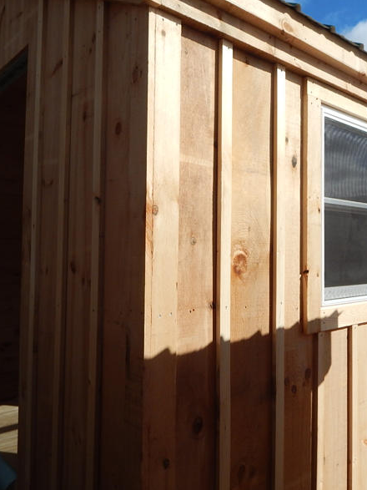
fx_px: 424
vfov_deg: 60.0
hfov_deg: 46.6
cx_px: 212
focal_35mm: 30
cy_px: 241
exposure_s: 1/800
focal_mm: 4
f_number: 6
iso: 125
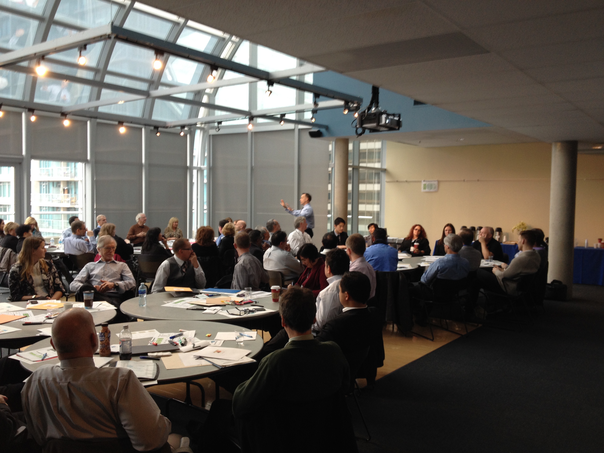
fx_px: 611
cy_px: 226
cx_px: 302
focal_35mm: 35
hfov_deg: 52.6
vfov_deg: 40.7
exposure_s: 1/30
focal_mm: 4.28
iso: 50
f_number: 2.4
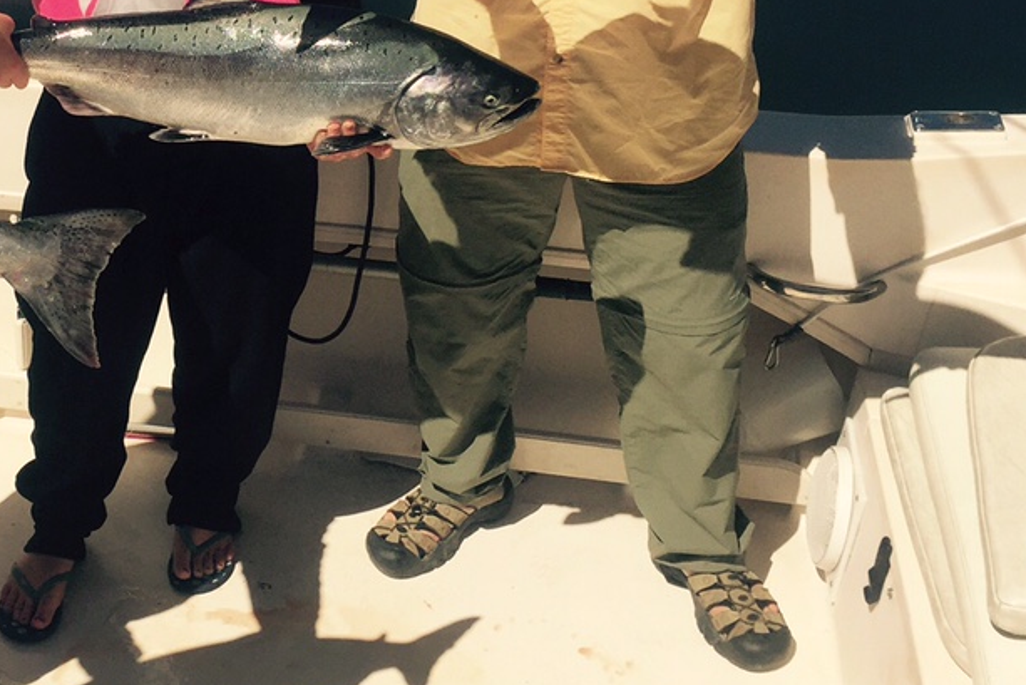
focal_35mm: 63
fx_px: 1796
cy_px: 116
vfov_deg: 21.3
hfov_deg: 31.0
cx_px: 196
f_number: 2.2
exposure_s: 1/4950
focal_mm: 4.15
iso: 32
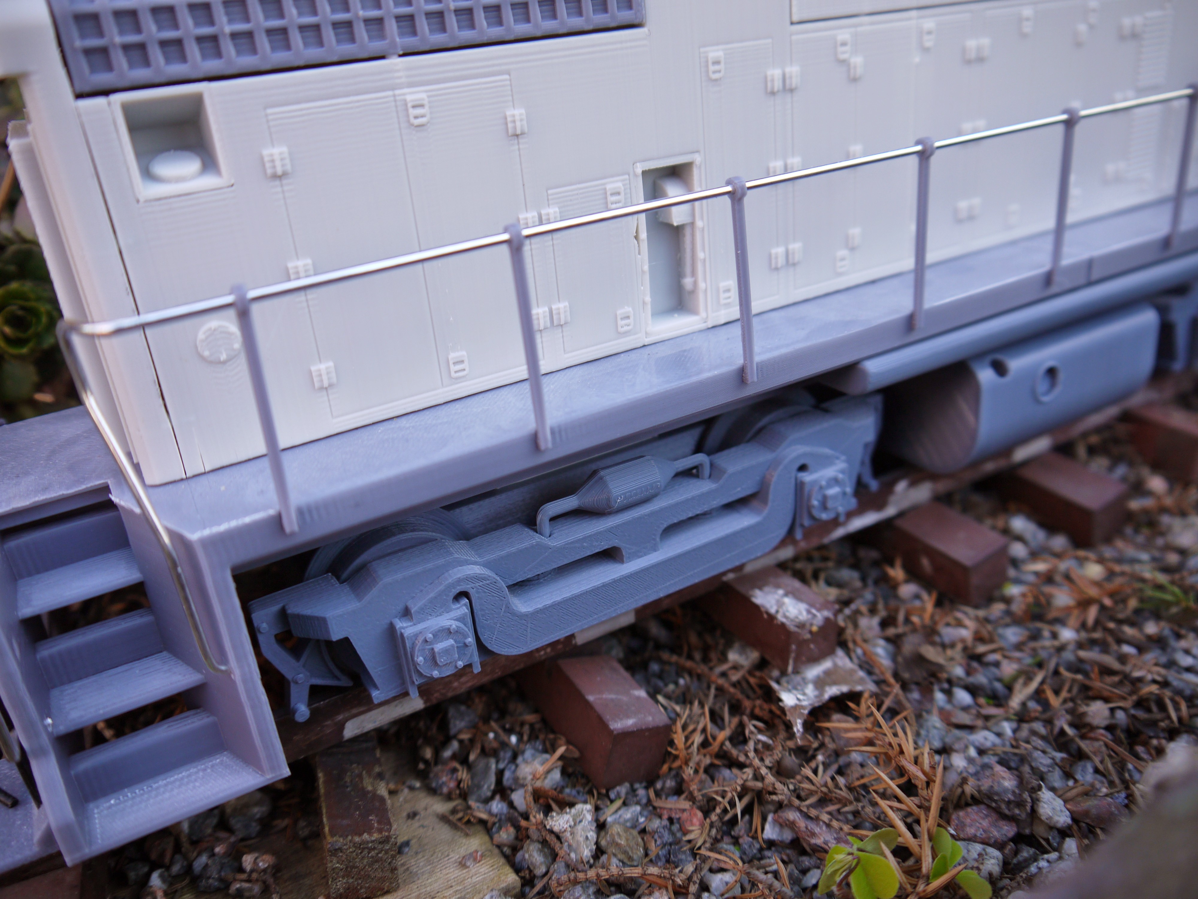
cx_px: 599
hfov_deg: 63.4
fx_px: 969
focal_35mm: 28
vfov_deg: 49.7
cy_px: 450
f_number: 3.5
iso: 100
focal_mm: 14
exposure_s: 1/125
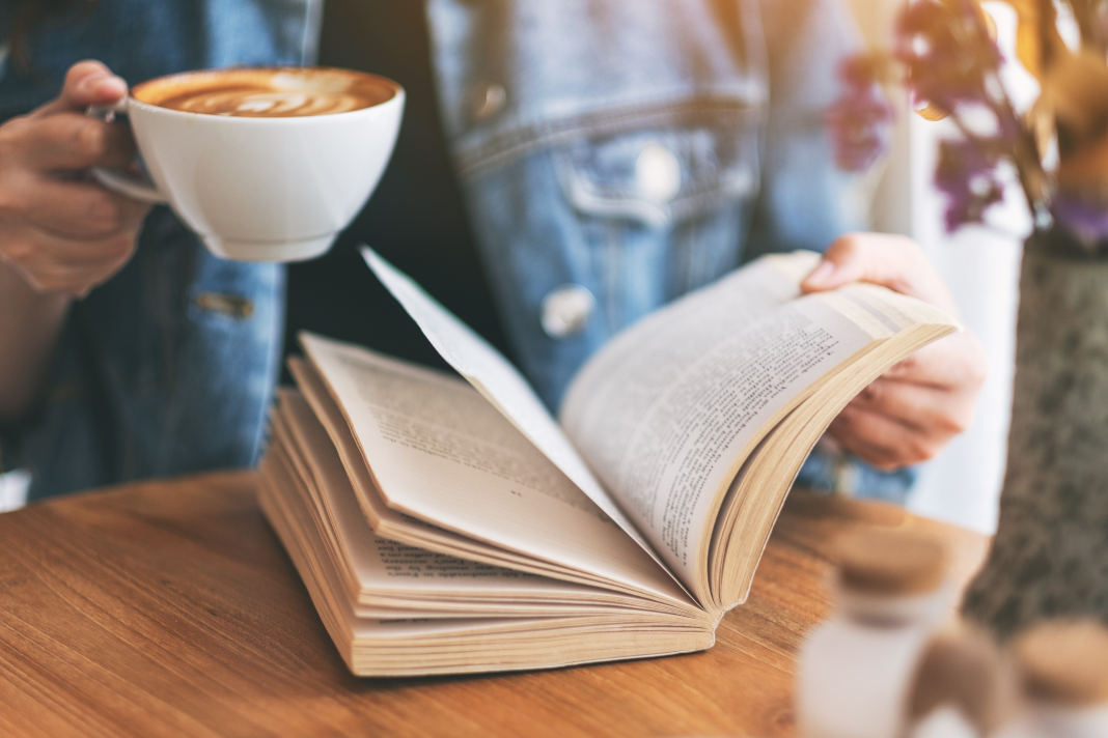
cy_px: 369
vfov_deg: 16.3
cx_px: 554
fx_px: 2585
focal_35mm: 84
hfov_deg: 24.2
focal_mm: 56
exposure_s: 1/250
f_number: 1.2
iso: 200
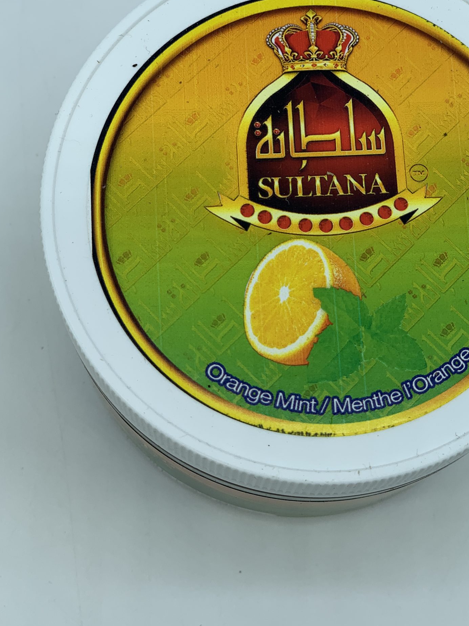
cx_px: 292
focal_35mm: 72
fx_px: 1301
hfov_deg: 20.4
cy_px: 272
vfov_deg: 27.0
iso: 16
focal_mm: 6
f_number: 2.4
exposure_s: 1/223
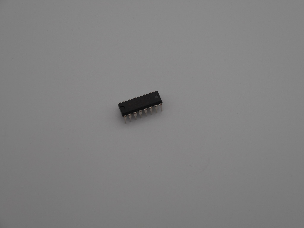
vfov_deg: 19.1
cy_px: 114
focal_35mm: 77
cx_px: 152
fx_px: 676
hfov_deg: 25.3
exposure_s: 1/200
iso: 80
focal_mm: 13.8
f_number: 5.5
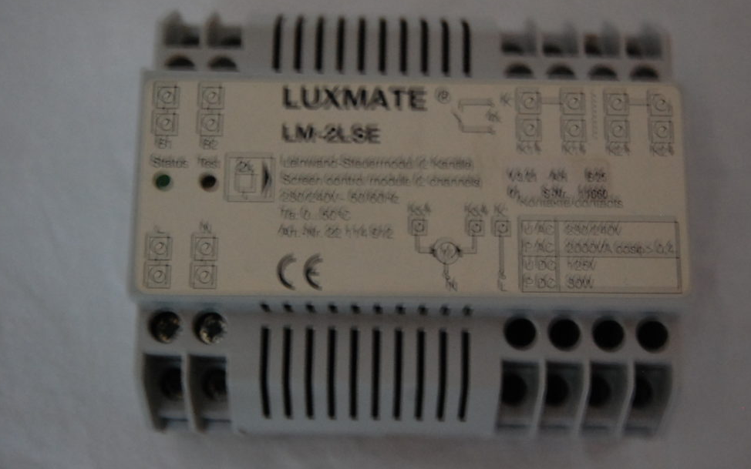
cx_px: 388
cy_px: 221
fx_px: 1249
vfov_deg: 21.3
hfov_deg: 33.5
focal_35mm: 61
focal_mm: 38
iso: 1600
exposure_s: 1/6
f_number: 4.8
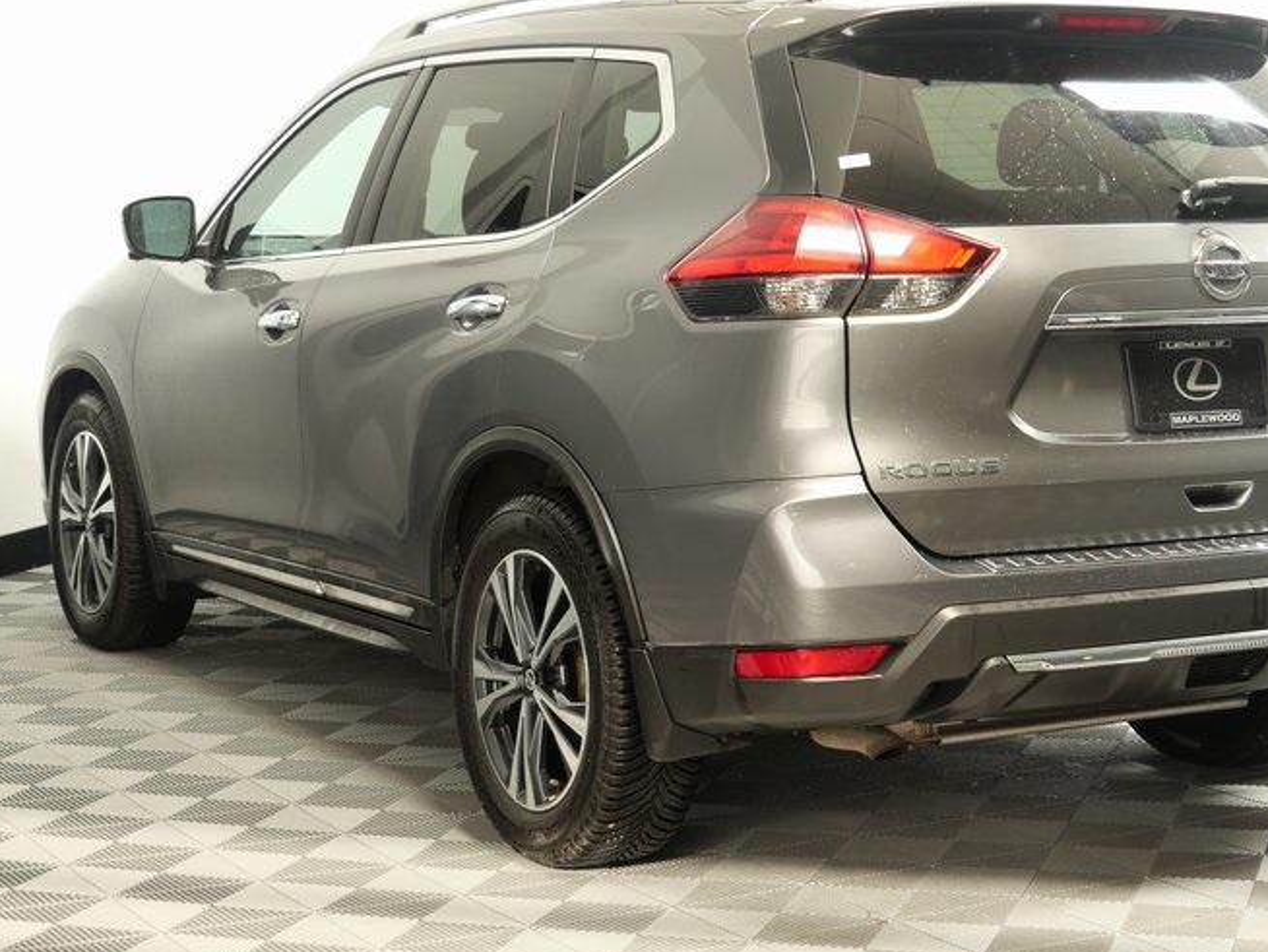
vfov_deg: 20.5
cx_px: 760
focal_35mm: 72
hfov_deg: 27.0
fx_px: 2638
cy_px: 454
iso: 400
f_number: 4.5
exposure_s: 1/200
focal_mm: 23
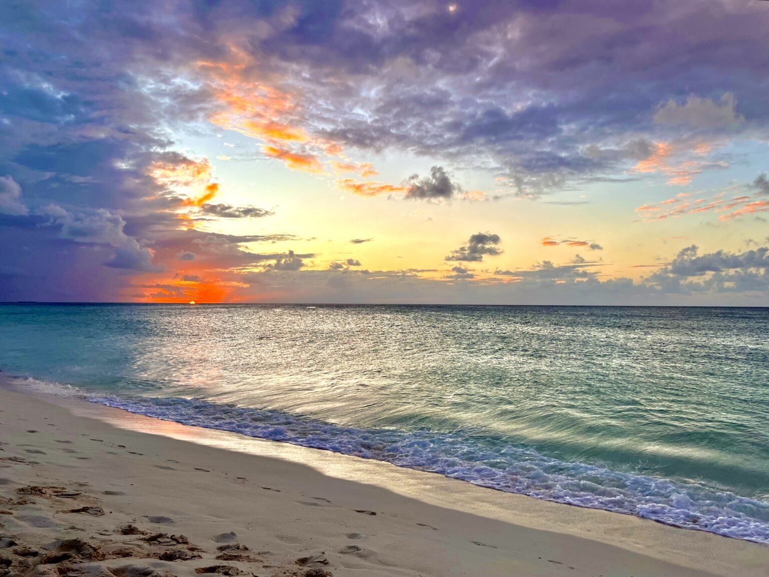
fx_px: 578
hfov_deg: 67.3
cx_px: 384
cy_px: 288
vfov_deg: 53.1
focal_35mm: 26
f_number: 1.5
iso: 50
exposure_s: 1/700
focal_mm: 5.7
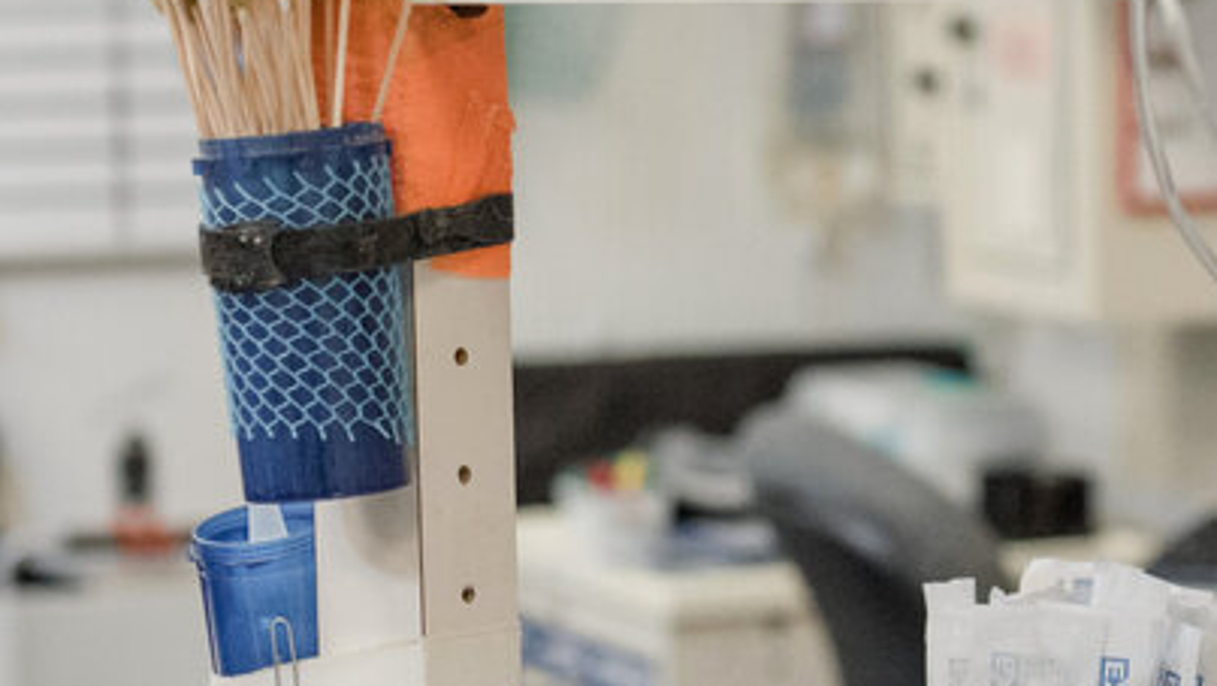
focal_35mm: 156
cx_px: 794
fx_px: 5036
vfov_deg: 7.8
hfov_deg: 13.8
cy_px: 346
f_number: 3.5
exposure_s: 1/400
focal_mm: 50
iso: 1250
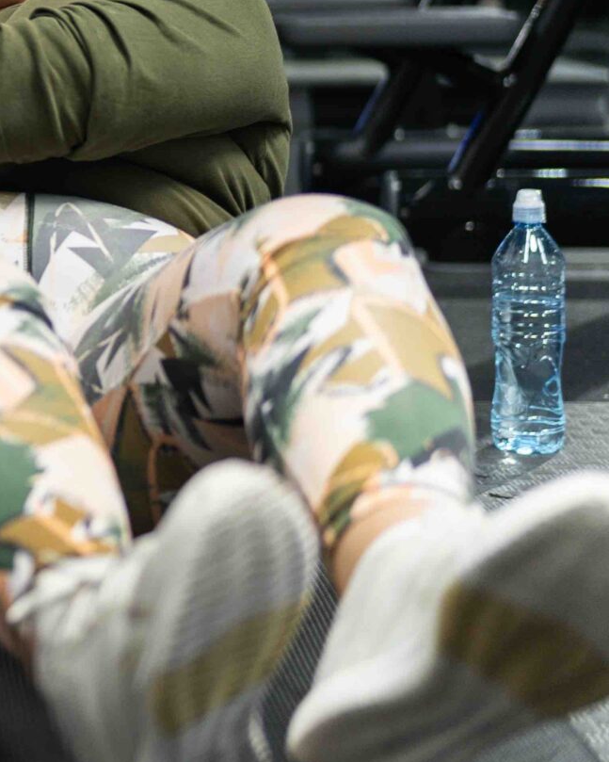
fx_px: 2344
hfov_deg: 13.1
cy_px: 169
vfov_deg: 18.3
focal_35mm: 104
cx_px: -558
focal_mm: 35
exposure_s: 1/100
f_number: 1.2
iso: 160
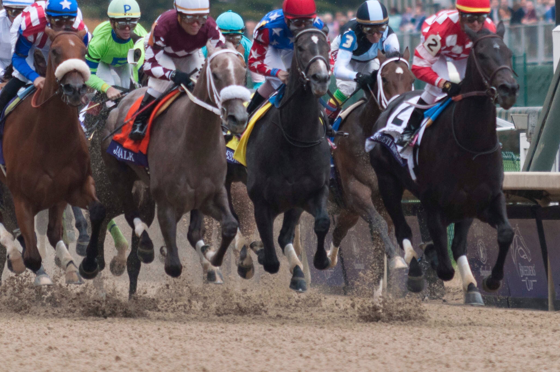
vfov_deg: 2.2
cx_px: 288
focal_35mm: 624
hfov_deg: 3.3
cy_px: 135
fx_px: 9694
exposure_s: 1/1500
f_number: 2.8
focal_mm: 200
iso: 100
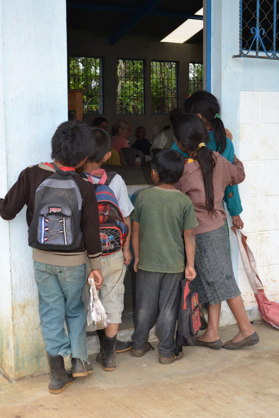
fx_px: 627
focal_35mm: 54
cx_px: 140
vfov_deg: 36.9
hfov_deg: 25.1
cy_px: 209
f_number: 5
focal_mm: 36
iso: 100
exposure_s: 1/125
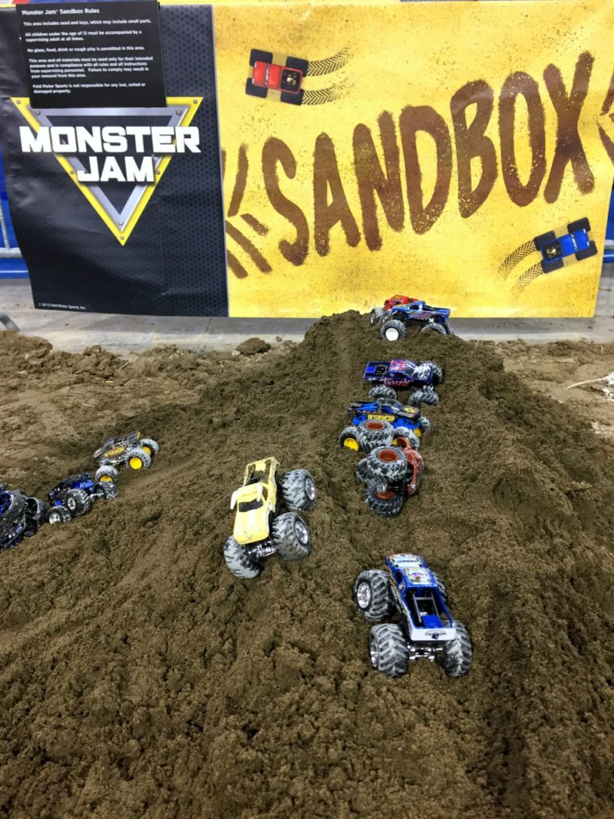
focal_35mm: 29
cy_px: 410
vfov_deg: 61.6
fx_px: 686
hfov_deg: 48.2
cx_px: 307
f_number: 2.2
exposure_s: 1/30
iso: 32
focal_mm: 4.15
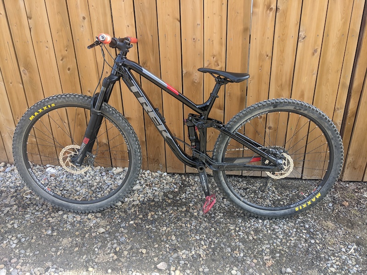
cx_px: 184
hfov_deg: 65.3
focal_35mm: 27
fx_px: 286
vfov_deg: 51.4
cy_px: 138
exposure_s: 1/305
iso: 52
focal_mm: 4.38
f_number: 1.73
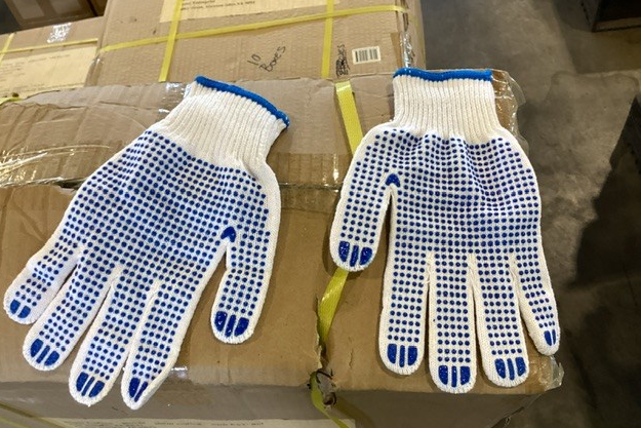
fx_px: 588
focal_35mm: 33
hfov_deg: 57.2
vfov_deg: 39.9
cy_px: 237
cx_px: 314
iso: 160
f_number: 2.4
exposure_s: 1/50
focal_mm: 3.3
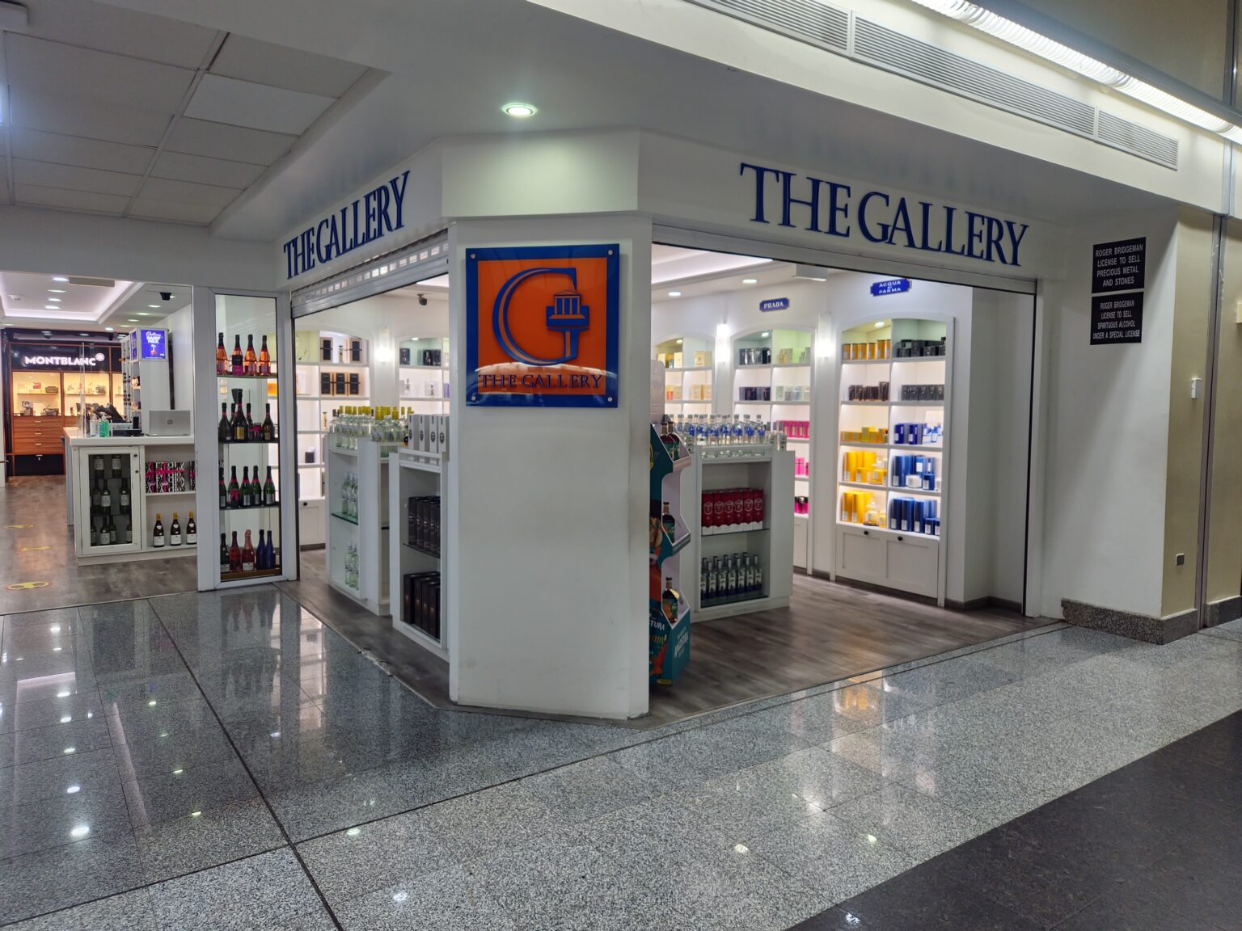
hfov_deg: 73.9
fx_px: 825
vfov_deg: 58.9
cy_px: 466
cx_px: 621
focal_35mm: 23
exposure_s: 1/120
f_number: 1.8
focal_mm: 5.4
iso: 160
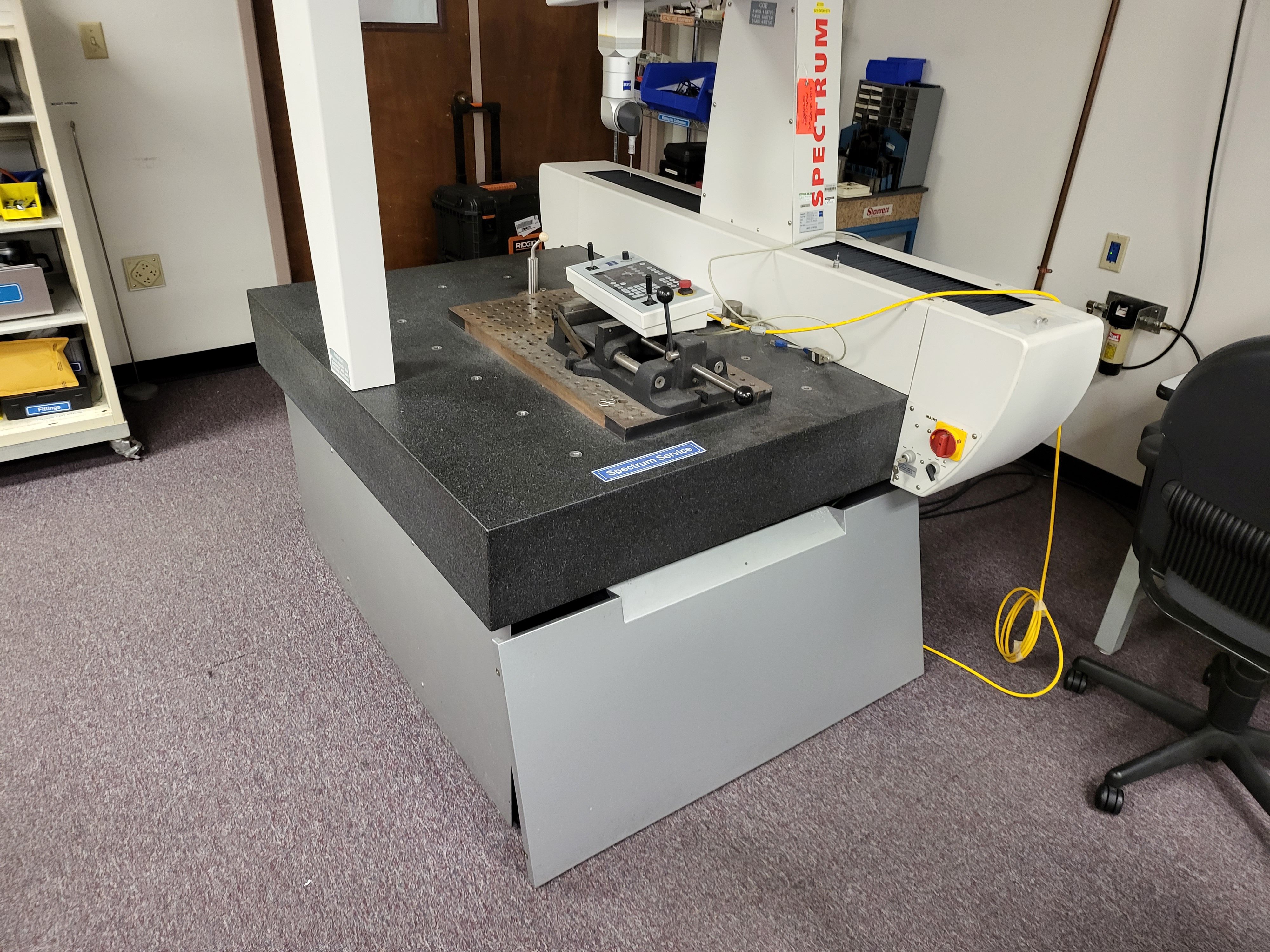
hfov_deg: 71.6
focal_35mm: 24
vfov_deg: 56.8
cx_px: 635
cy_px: 476
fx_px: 881
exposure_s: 1/39
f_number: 1.8
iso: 400
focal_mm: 5
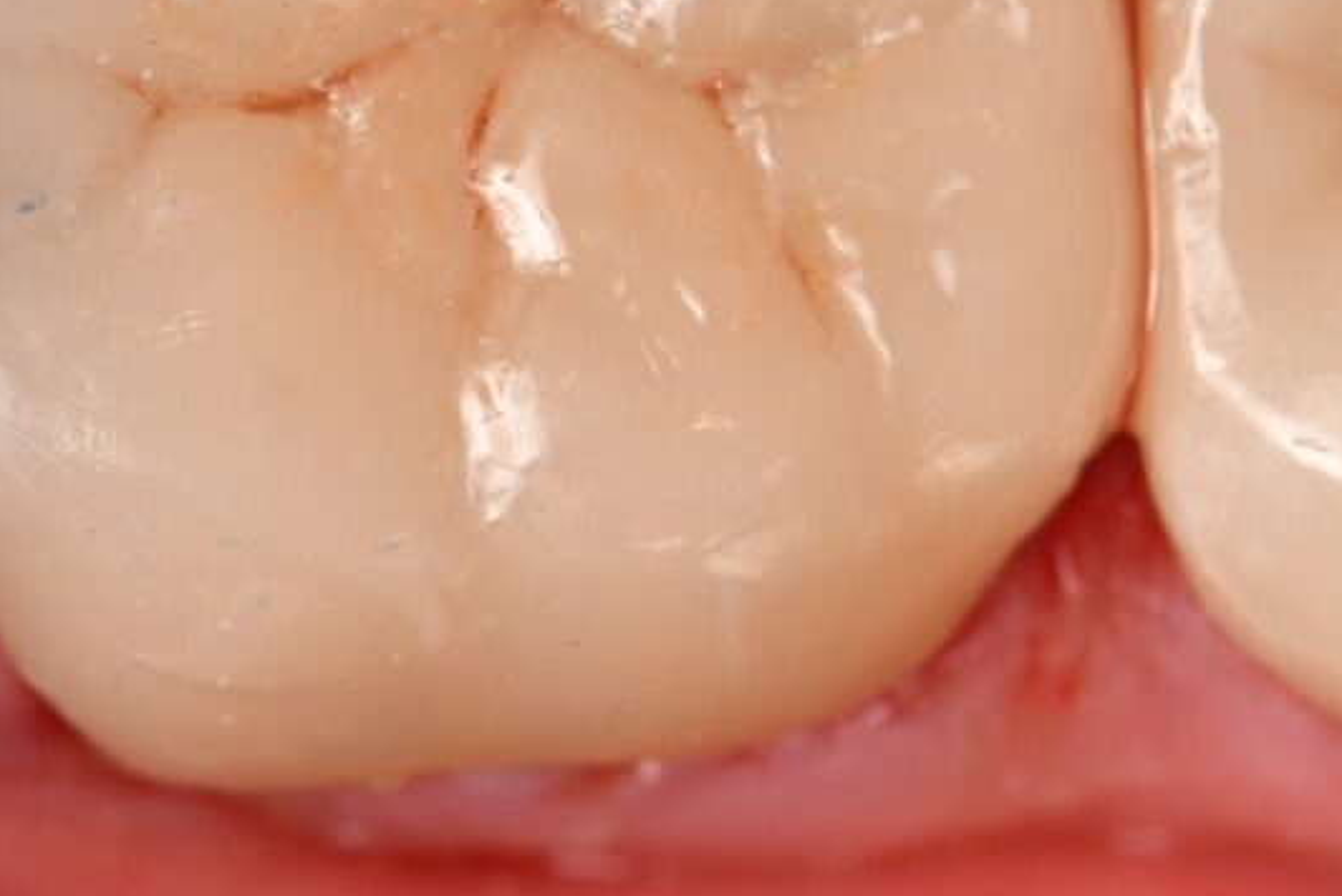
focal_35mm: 302
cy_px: 242
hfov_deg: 6.8
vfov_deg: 4.6
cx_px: 1125
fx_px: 11260
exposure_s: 1/160
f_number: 32
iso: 200
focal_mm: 105
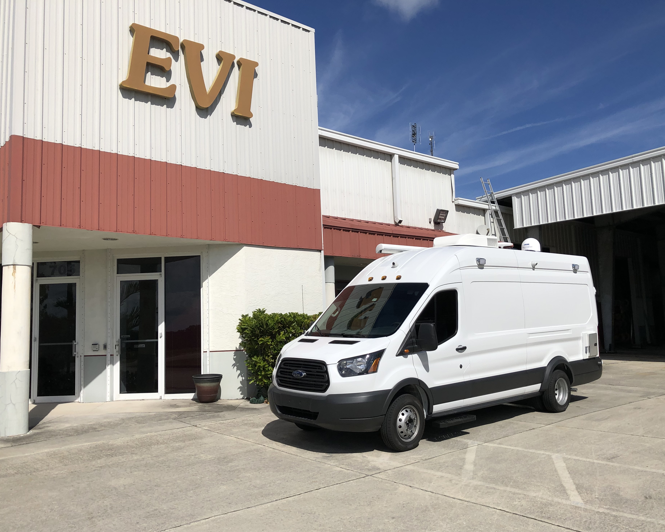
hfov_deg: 58.8
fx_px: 590
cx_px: 326
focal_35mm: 30
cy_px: 271
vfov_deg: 48.5
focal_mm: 4
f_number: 1.8
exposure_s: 1/5348
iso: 25
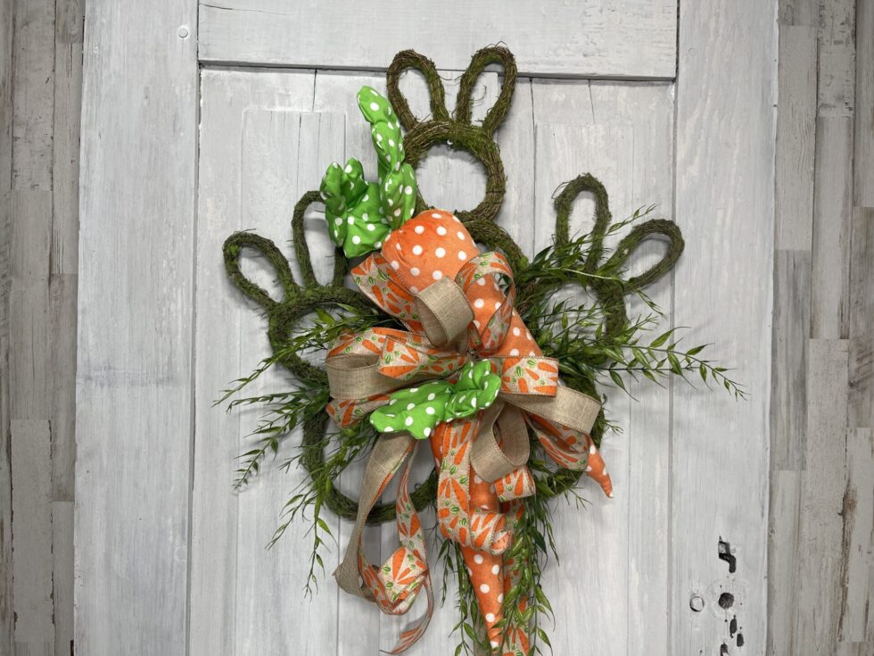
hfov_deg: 69.4
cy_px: 328
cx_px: 437
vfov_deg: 54.9
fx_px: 631
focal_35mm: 25
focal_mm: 5.1
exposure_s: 1/120
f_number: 1.6
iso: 40
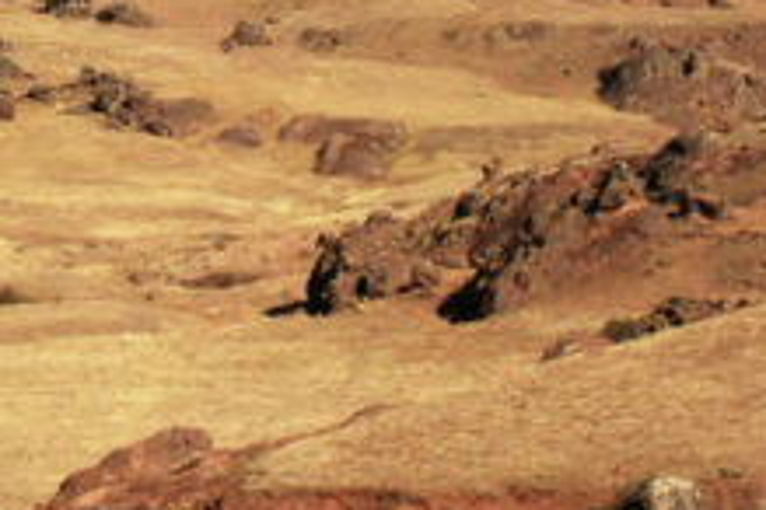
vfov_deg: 4.6
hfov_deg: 7.0
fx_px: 6276
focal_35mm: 295
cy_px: -515
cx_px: 336
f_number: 13
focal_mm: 42
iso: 800
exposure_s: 1/1250
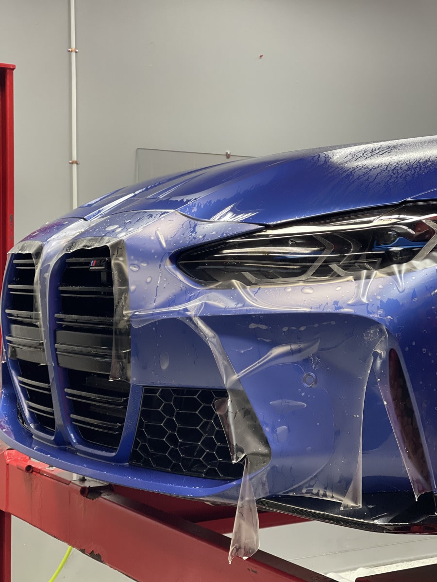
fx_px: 1077
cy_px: 291
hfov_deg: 22.9
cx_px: 218
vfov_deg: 30.3
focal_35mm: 64
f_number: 2.2
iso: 125
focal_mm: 7.5
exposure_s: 1/120
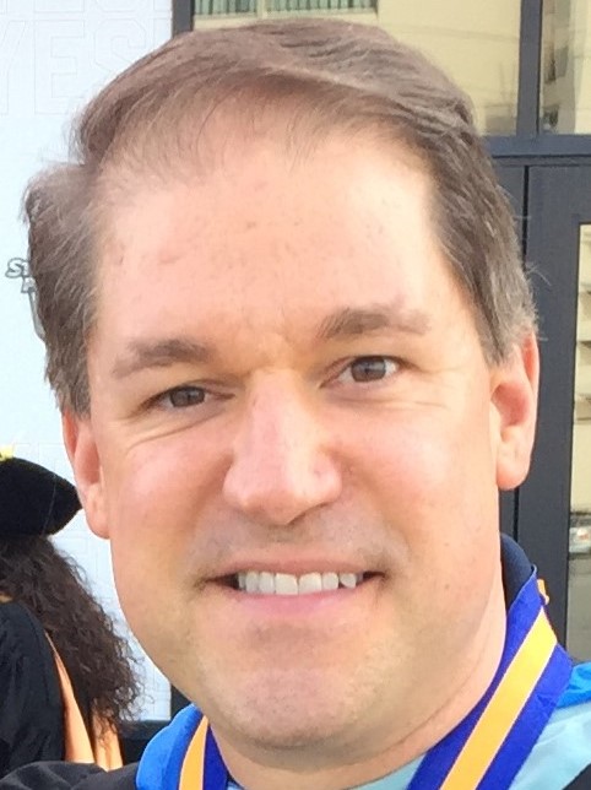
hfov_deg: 48.2
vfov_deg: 61.7
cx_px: 296
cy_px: 395
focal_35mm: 29
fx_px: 661
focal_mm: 4.15
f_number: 2.2
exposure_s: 1/198
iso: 32
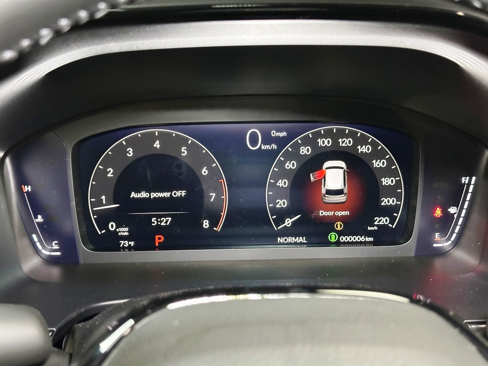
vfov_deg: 30.3
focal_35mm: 48
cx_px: 244
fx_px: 677
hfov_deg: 39.7
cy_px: 183
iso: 640
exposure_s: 1/30
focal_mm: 6.86
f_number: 1.78
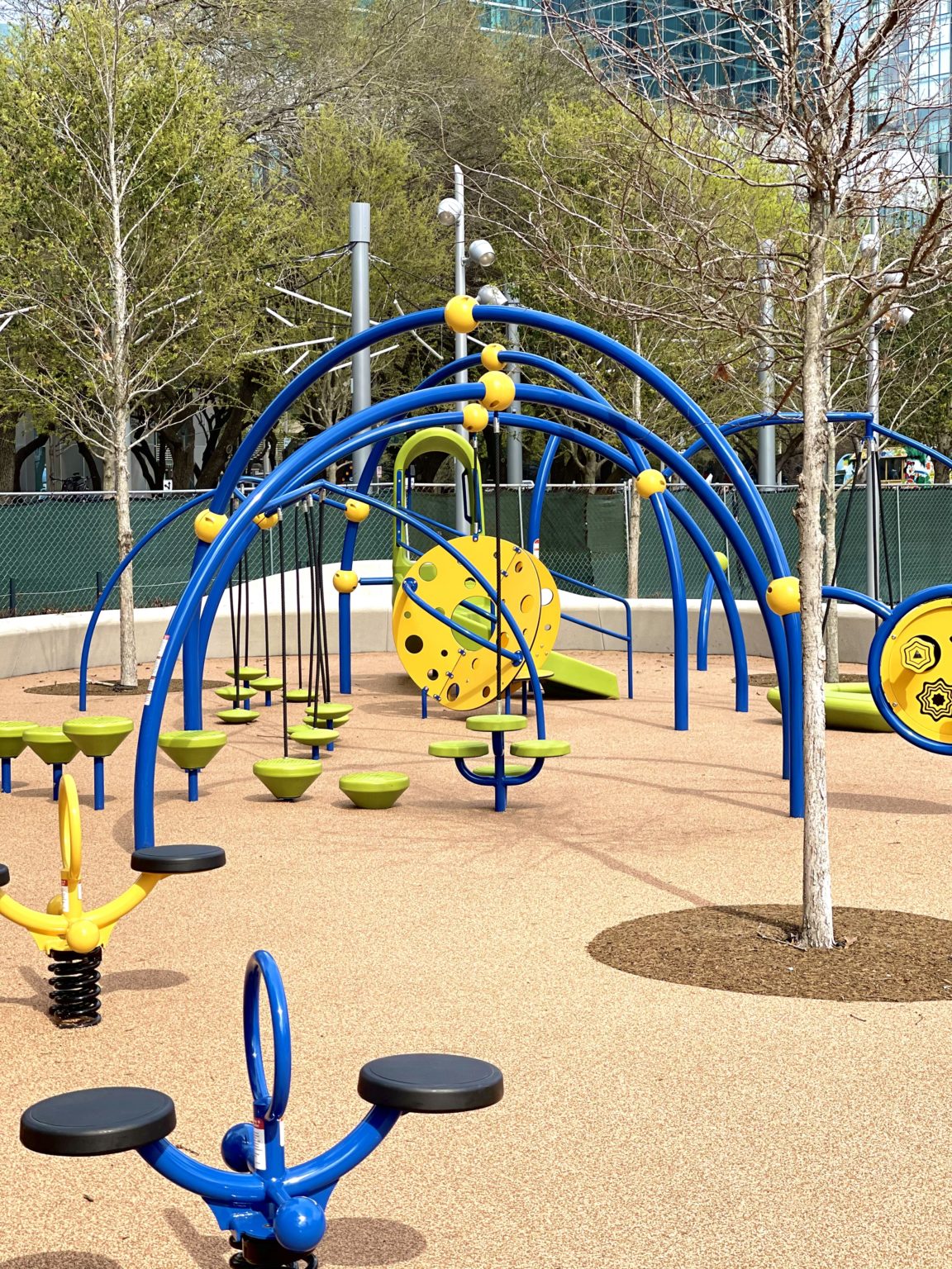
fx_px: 2347
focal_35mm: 64
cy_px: 634
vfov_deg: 30.3
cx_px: 476
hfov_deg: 22.9
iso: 20
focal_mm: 7.5
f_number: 2.2
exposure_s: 1/451
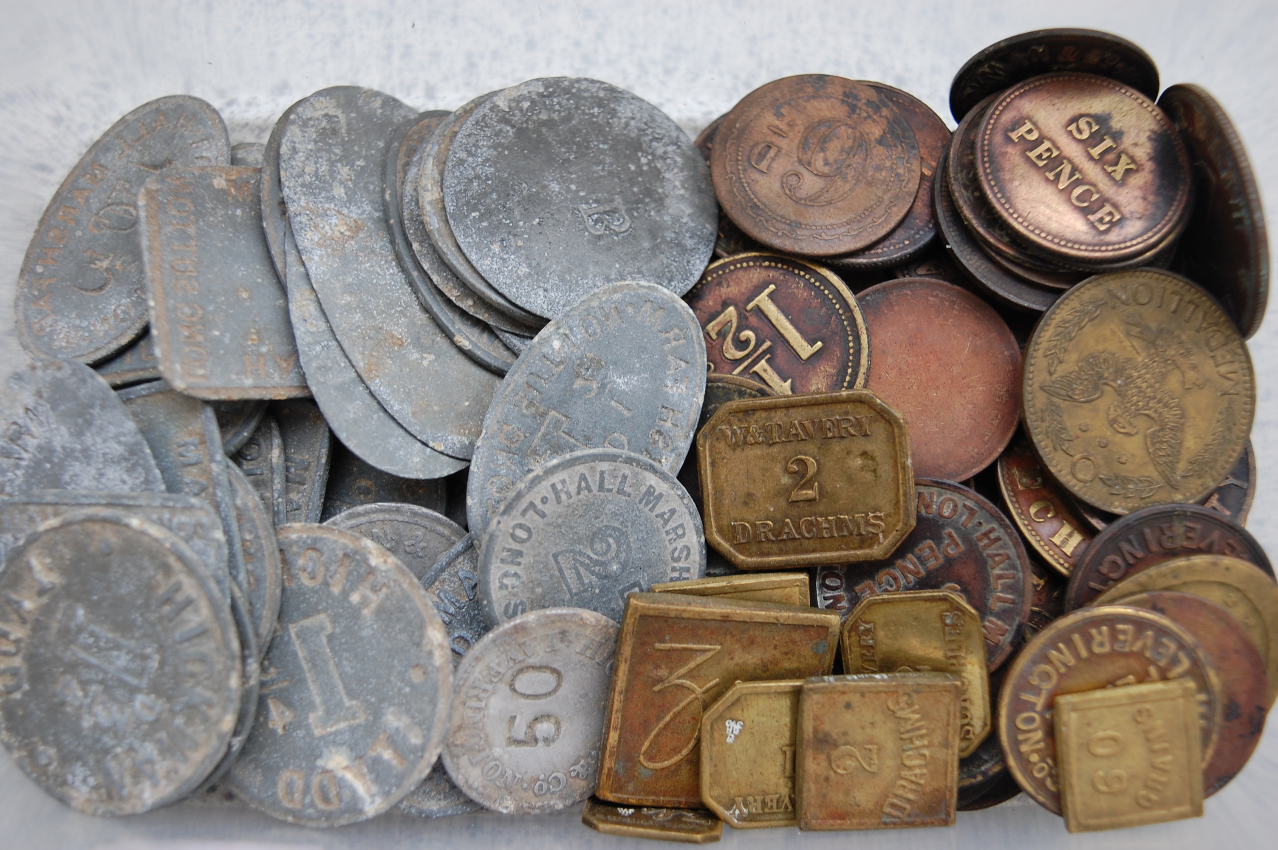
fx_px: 1490
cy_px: 425
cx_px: 639
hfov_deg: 46.4
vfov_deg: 31.8
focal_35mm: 42
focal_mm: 28
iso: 400
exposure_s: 1/80
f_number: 4.5
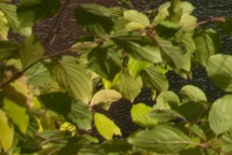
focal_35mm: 413
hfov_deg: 4.9
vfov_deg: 3.2
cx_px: 547
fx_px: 2665
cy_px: -378
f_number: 16
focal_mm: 55
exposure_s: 1/125
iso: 200
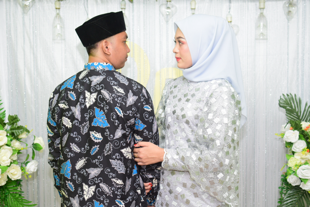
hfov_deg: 37.9
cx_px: 155
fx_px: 452
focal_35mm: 52
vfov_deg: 25.8
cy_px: 104
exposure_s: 1/125
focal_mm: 35
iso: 800
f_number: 2.5
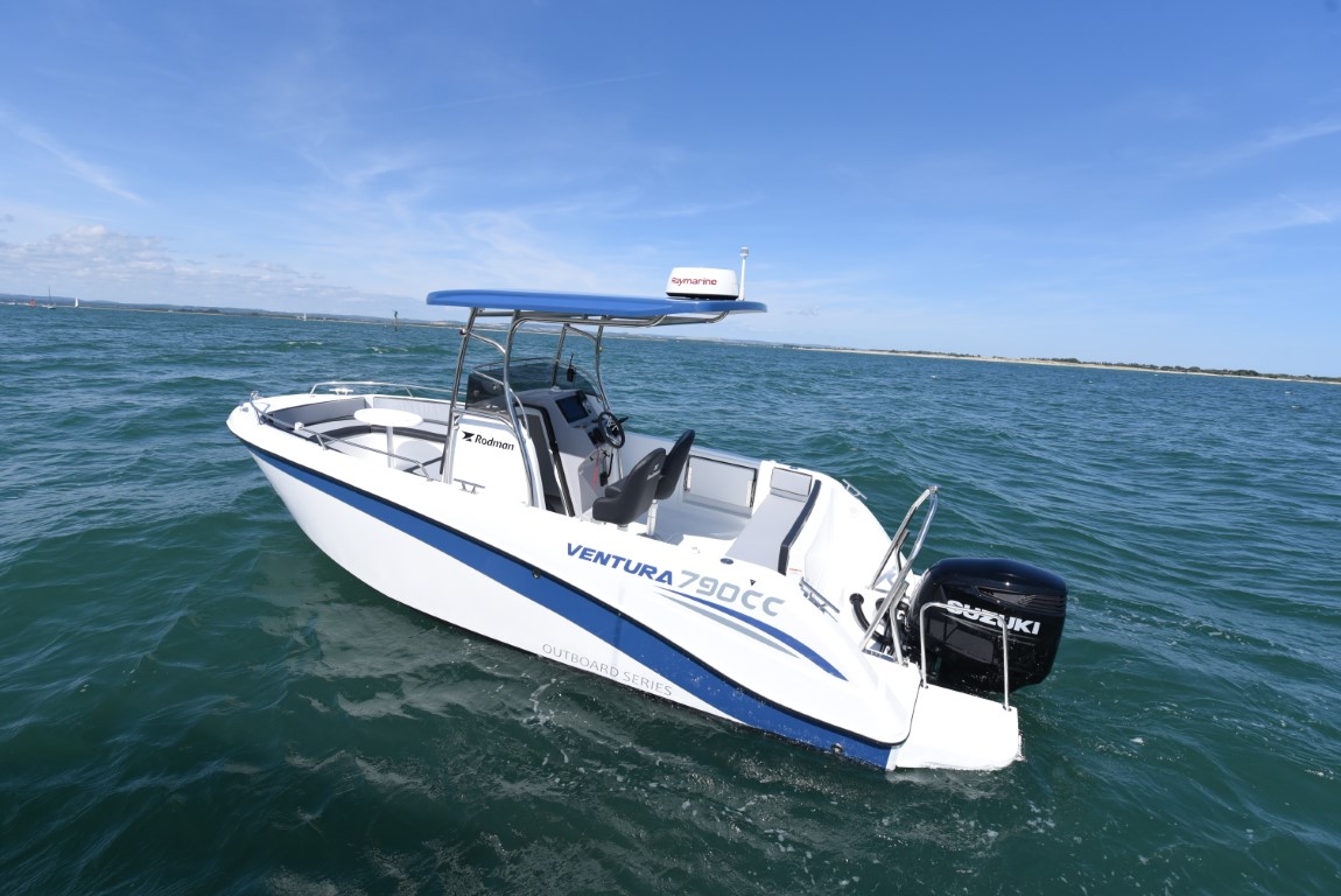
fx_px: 559
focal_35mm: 15
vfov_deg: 77.4
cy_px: 448
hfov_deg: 100.4
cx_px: 670
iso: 800
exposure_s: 1/4000
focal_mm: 15
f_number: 6.3
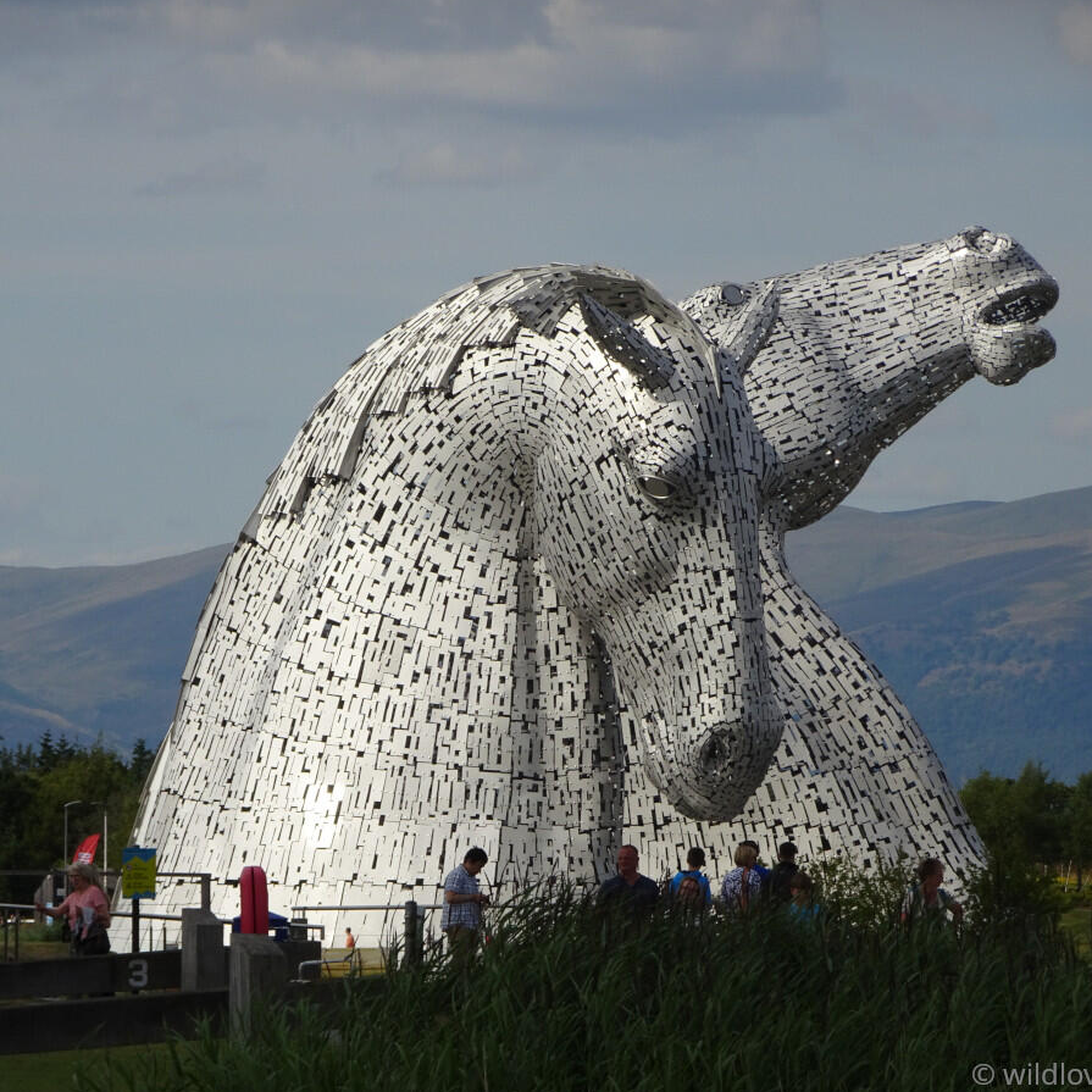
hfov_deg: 5.8
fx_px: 10743
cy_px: 545
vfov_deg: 5.8
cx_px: 547
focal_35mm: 301
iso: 80
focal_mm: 43.45
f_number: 6.3
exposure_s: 1/640
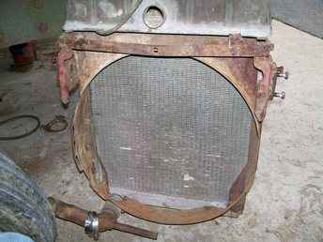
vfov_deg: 39.7
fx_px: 336
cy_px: 121
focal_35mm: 36
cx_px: 162
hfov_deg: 51.4
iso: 80
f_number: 2.7
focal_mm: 6
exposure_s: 1/64
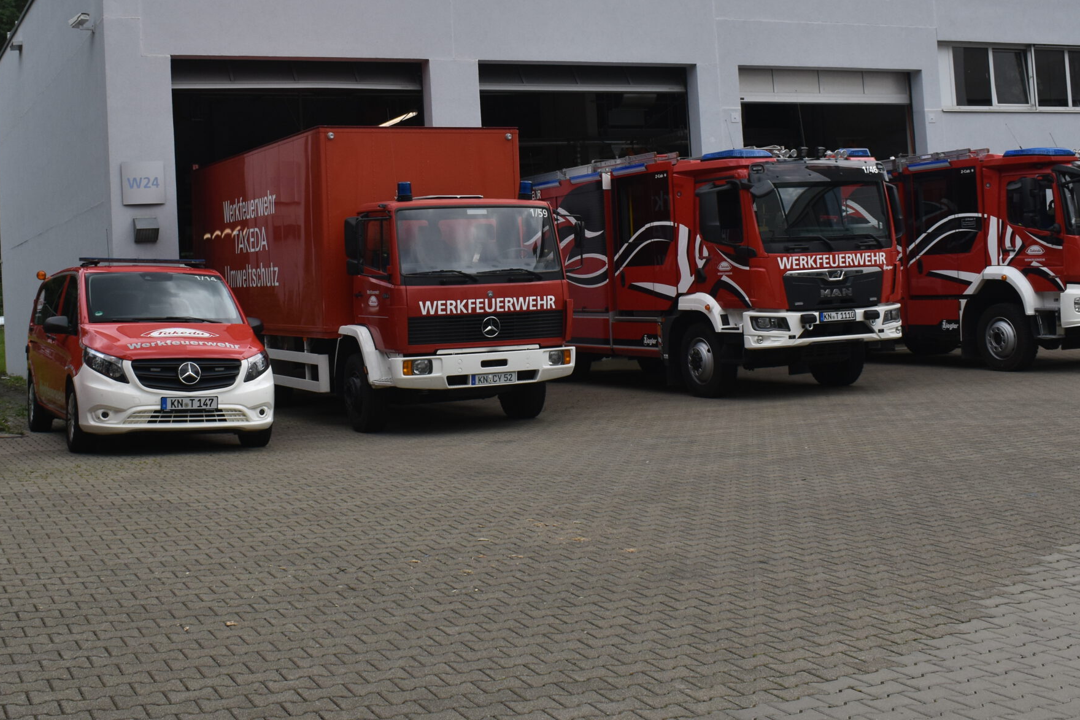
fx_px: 1440
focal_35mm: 48
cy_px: 247
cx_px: 454
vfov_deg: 27.9
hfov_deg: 41.0
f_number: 6.3
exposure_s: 1/1600
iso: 400
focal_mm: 22
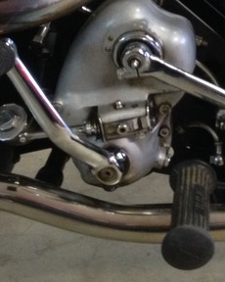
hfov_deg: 15.3
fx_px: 792
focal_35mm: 95
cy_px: 20
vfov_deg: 19.7
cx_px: 304
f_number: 2.4
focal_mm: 4.28
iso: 250
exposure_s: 1/20
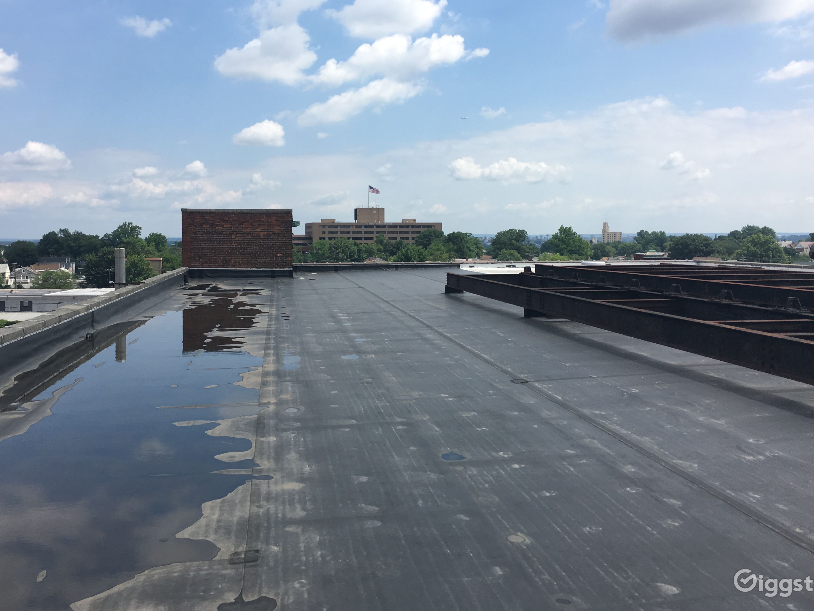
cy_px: 259
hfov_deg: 53.9
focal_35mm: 34
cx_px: 379
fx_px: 799
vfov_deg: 41.7
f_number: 2.2
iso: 25
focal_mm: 4.15
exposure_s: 1/2262
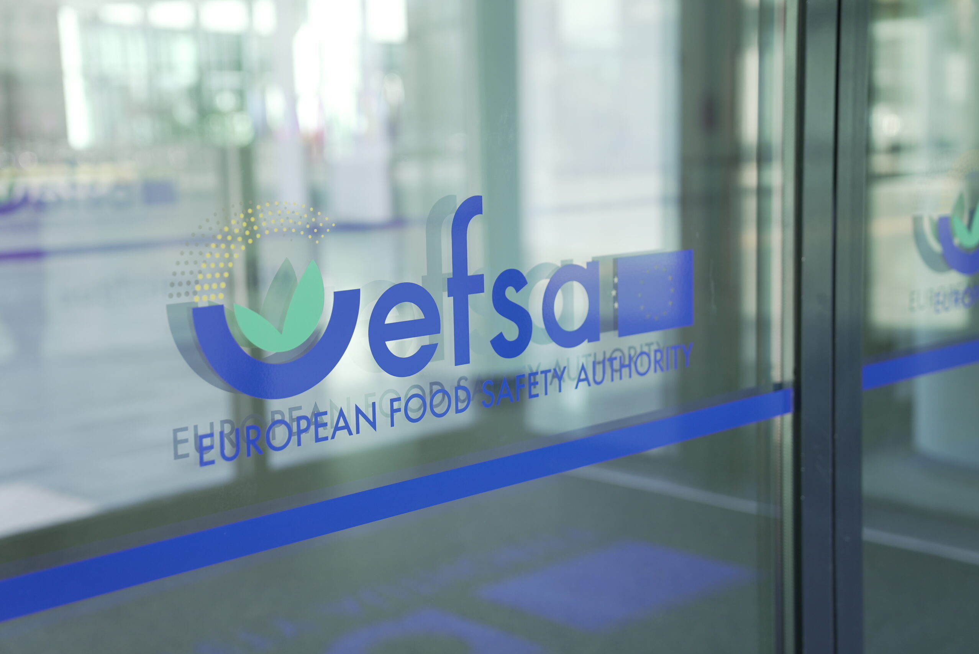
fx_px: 1415
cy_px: 327
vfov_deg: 26.0
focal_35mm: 52
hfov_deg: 38.2
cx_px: 490
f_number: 2.8
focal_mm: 52
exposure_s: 1/100
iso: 320
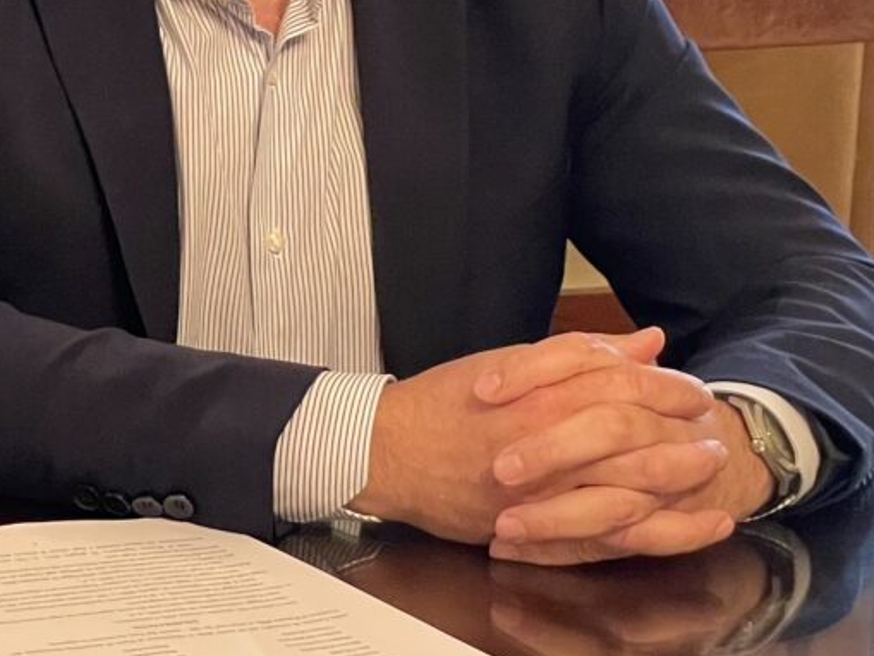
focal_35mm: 157
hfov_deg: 12.1
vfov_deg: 9.4
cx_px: -383
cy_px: 3
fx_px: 3965
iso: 500
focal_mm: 6
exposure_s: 1/50
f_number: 2
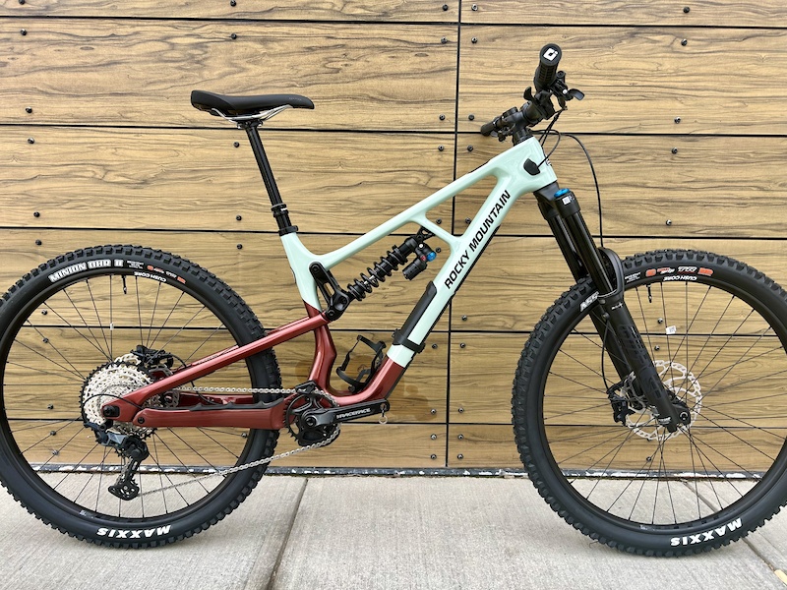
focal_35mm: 26
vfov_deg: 53.1
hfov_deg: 67.3
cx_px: 394
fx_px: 591
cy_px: 295
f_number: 1.5
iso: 40
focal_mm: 5.7
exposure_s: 1/121
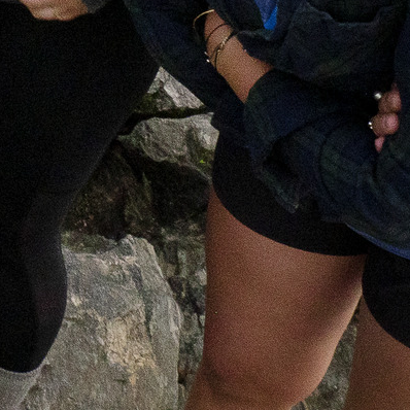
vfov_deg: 18.4
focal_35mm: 71
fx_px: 951
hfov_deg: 17.0
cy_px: -349
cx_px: -440
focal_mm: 8
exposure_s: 1/250
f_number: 10
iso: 400
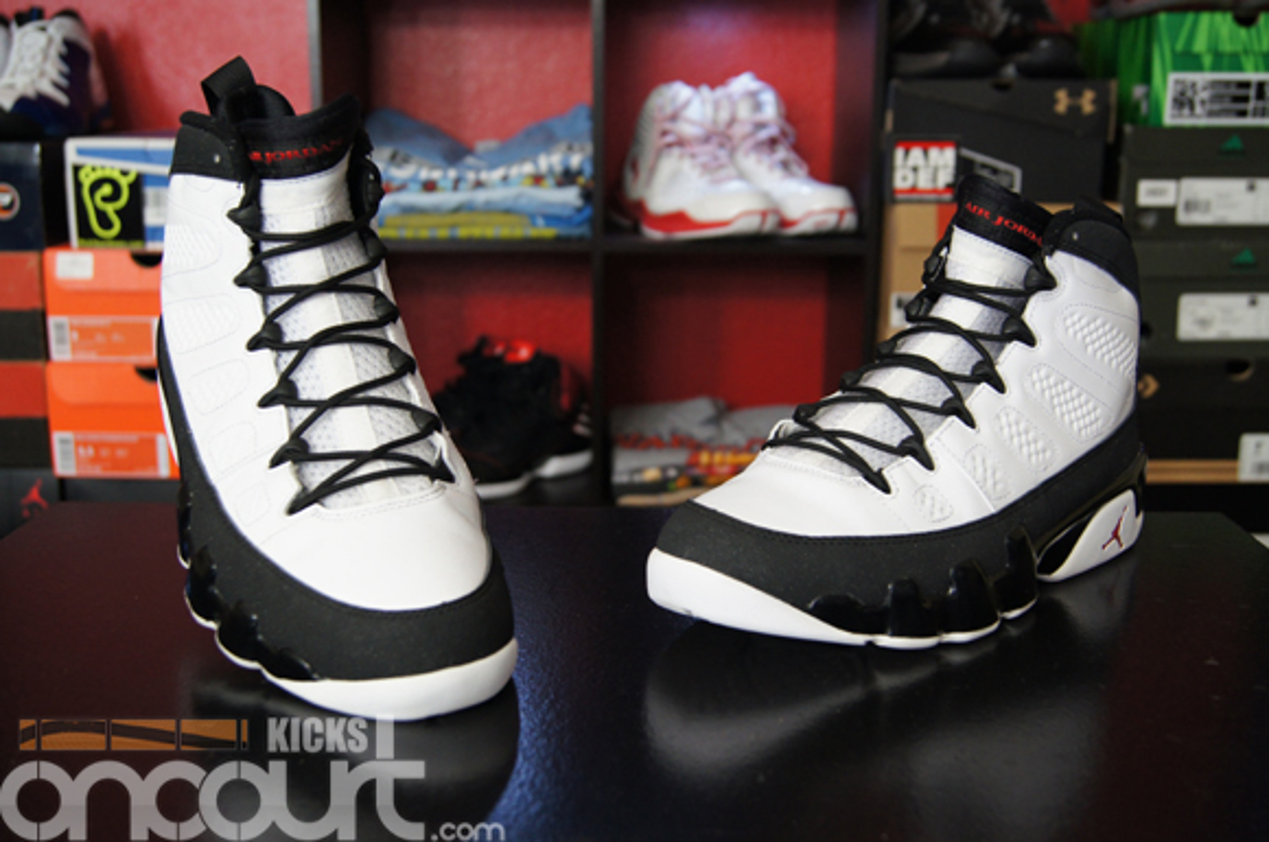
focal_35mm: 39
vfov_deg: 34.1
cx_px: 634
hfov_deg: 49.6
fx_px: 1373
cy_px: 421
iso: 800
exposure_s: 1/40
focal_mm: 26
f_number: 4
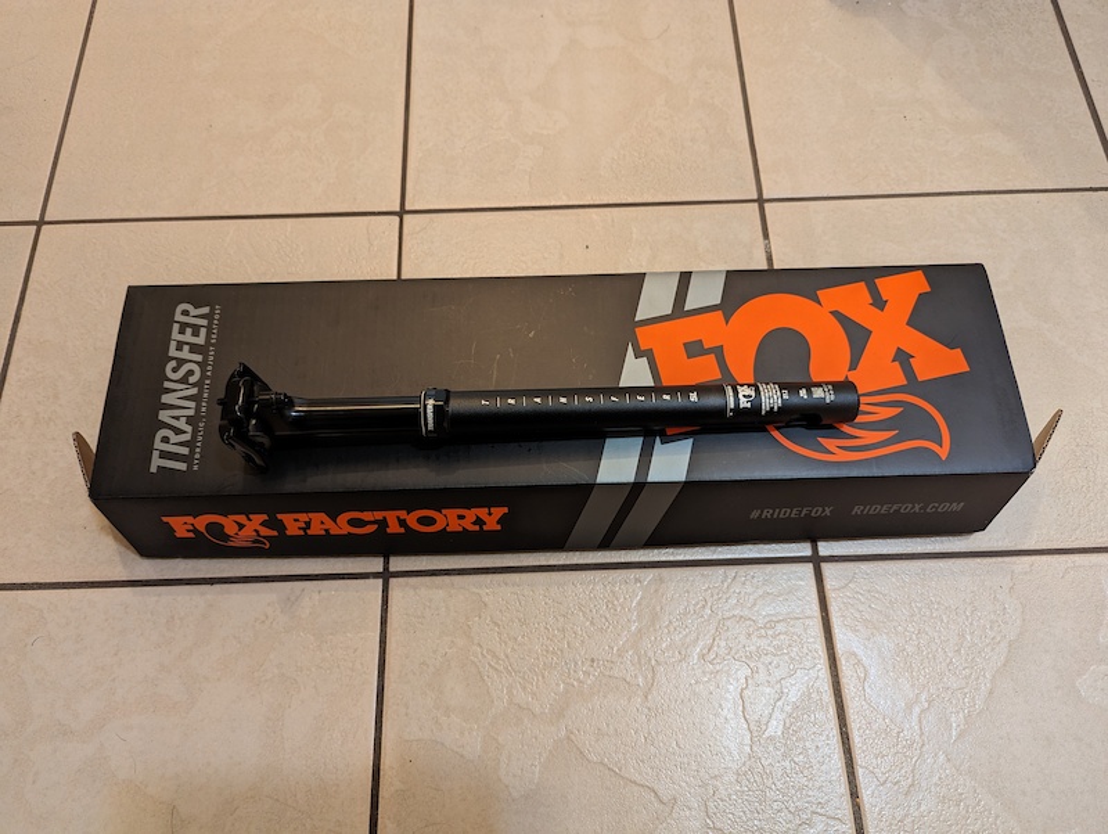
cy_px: 417
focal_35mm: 24
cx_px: 554
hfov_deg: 71.5
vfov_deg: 56.9
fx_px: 769
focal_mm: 6.81
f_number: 1.85
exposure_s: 1/30
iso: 241
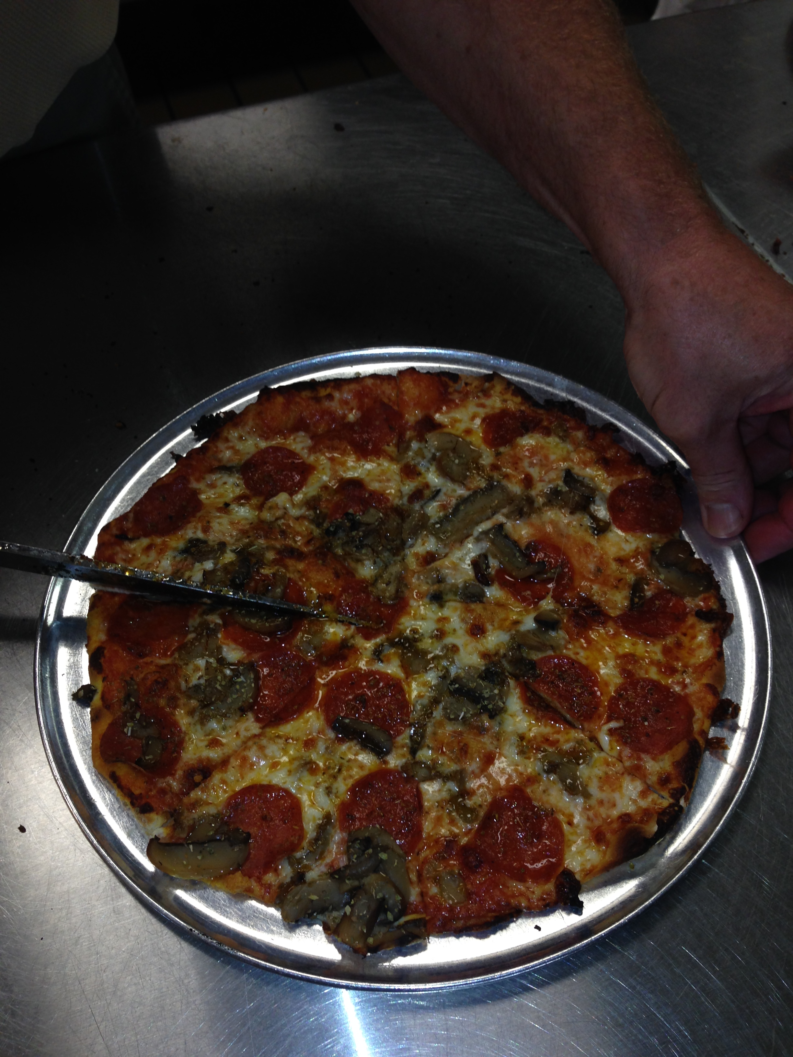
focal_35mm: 33
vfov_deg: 55.4
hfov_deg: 42.9
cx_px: 396
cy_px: 528
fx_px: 1008
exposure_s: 1/63
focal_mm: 4.12
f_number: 2.4
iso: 50
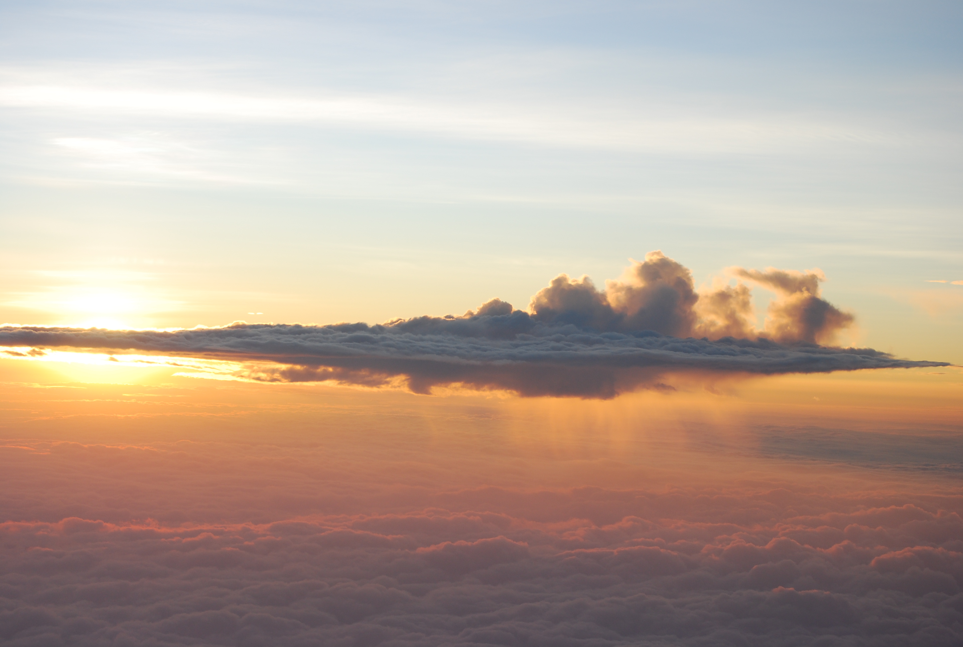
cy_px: 324
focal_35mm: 82
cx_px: 482
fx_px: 2211
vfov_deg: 16.6
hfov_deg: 24.6
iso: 200
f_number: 9
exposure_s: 1/100
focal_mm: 55
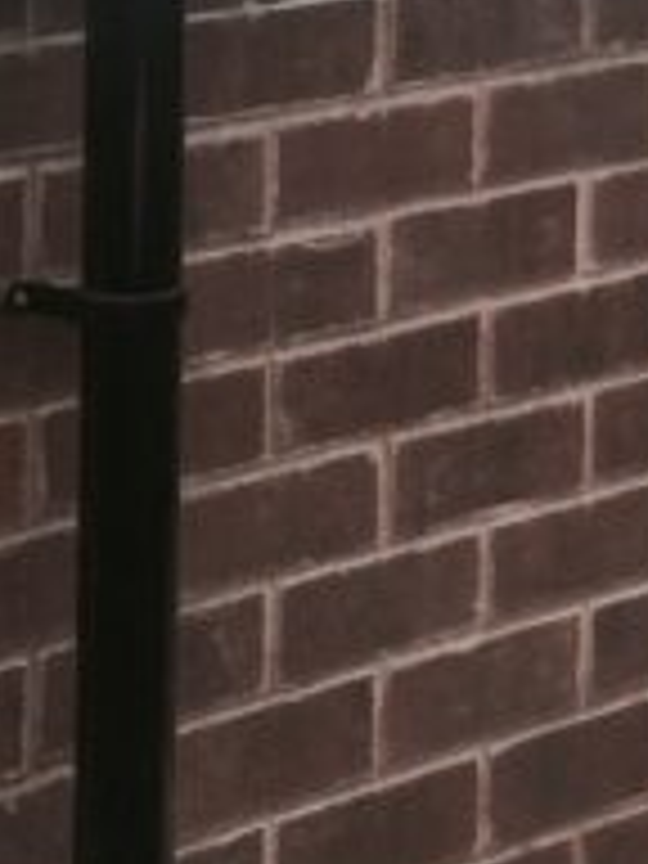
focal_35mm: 155
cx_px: 207
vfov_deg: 11.8
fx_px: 3869
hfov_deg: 9.6
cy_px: -662
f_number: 2.2
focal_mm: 4.15
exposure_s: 1/394
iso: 32
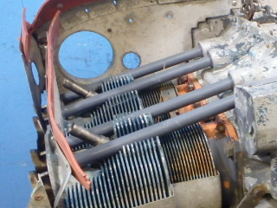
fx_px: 448
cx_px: 259
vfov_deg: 25.8
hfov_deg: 32.3
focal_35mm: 56
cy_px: 157
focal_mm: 5
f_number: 3.9
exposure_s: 1/15
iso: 800
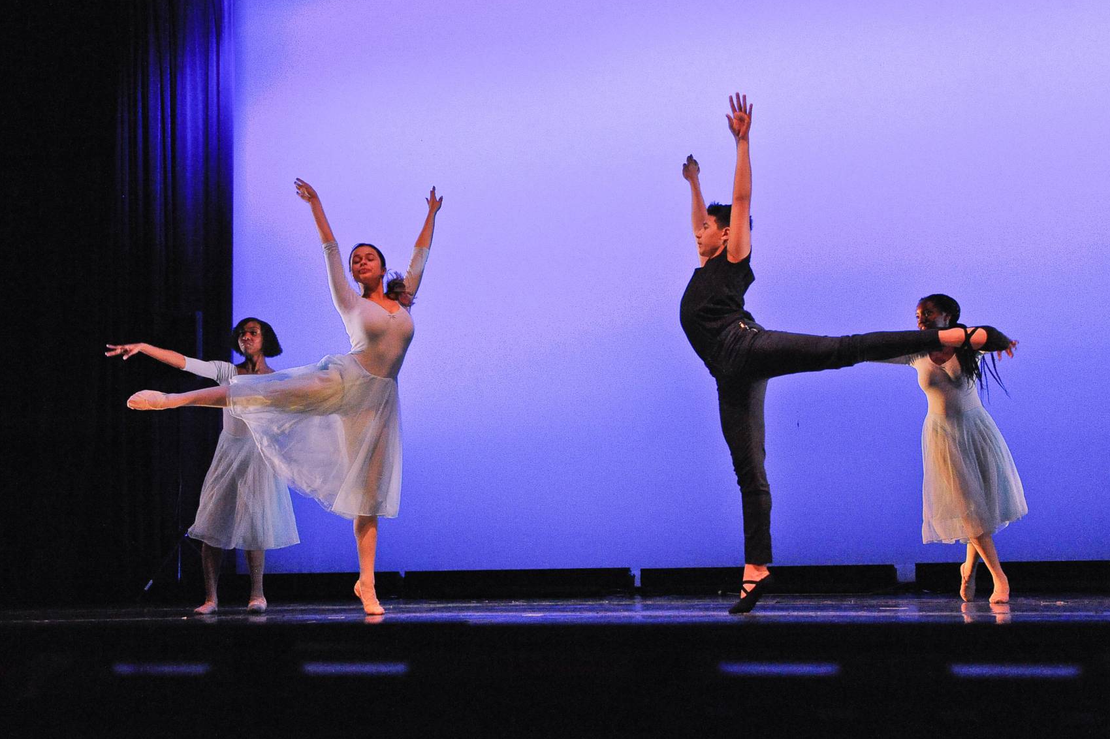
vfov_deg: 25.5
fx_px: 1633
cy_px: 354
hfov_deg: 37.5
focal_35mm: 53
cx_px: 486
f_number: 7.1
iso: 6400
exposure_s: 1/320
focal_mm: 44
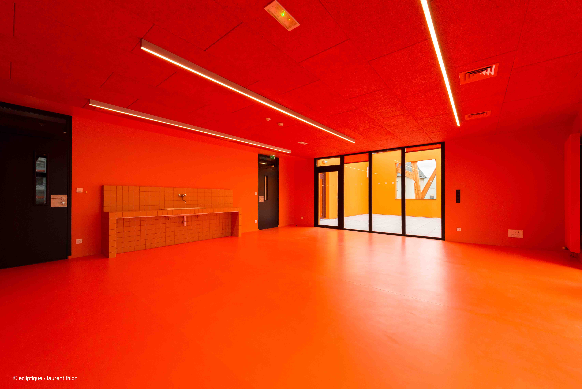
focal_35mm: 14
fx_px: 226
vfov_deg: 81.3
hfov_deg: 104.2
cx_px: 291
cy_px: 194
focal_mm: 14
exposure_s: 1/250
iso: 800
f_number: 8
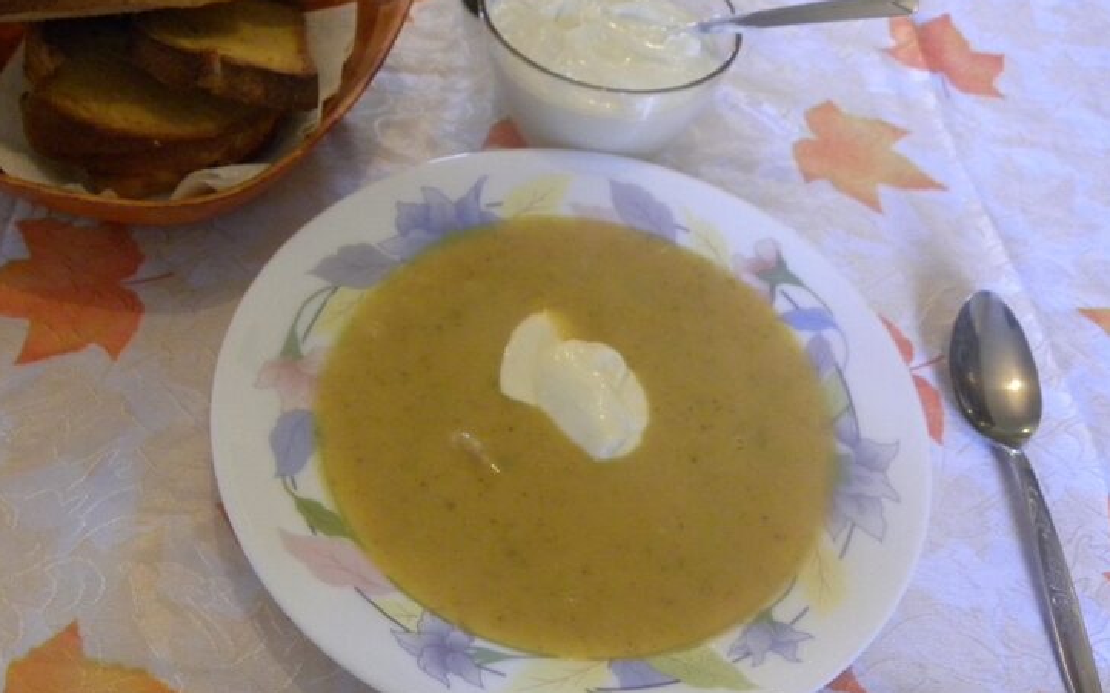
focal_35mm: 31
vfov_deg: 40.6
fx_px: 938
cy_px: 355
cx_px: 557
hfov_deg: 61.2
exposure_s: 1/31.5
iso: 400
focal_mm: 5.2
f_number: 2.8
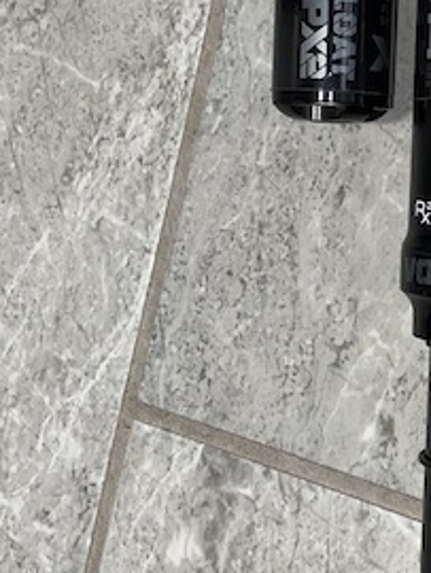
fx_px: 1276
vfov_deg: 25.2
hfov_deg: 18.6
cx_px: 452
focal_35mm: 77
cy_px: 183
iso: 50
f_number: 1.8
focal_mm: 4.25
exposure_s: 1/15
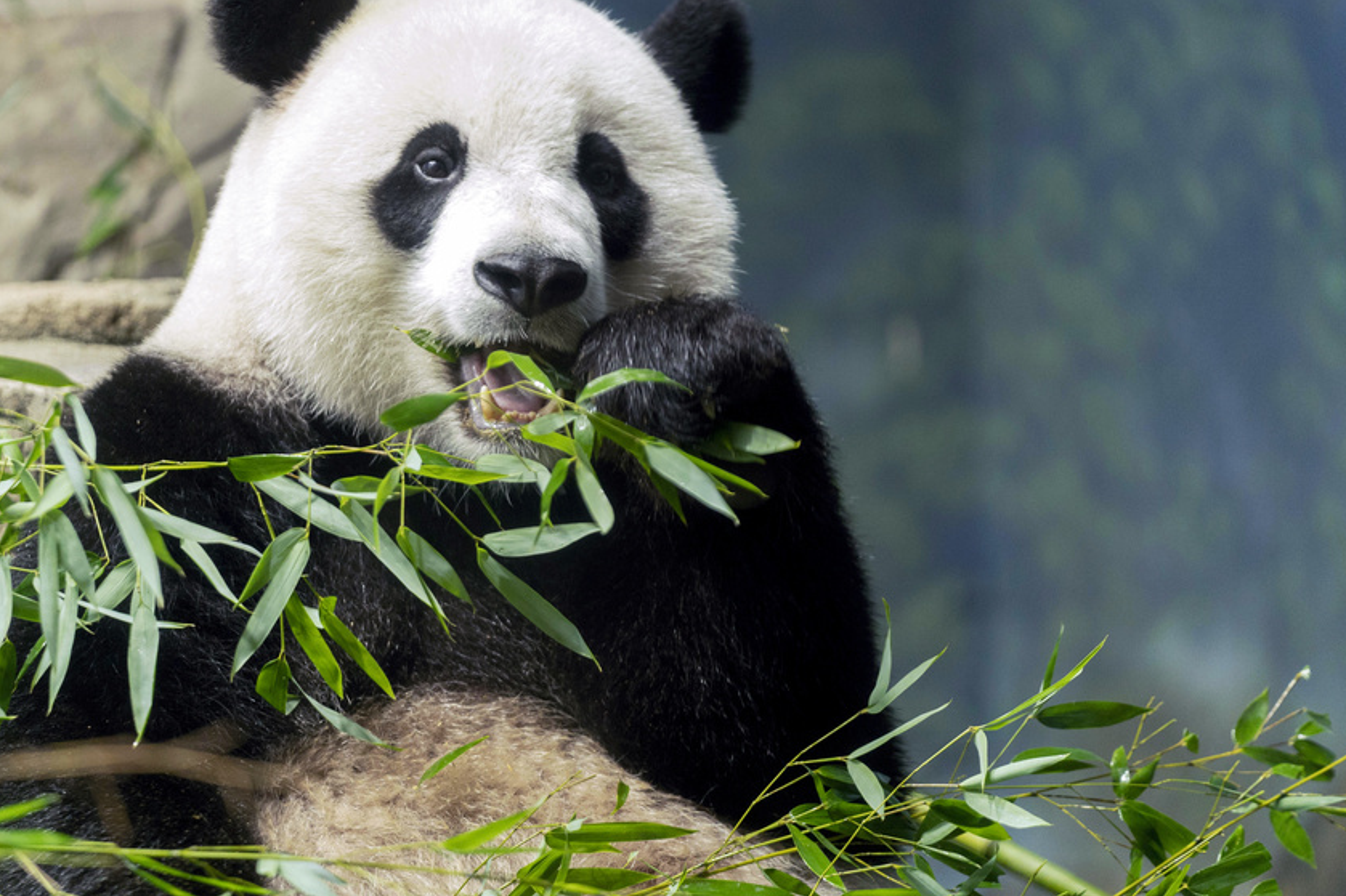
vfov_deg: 6.2
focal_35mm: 221
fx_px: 8261
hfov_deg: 9.3
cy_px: 366
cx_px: 536
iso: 3200
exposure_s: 1/250
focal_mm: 181
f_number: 2.8
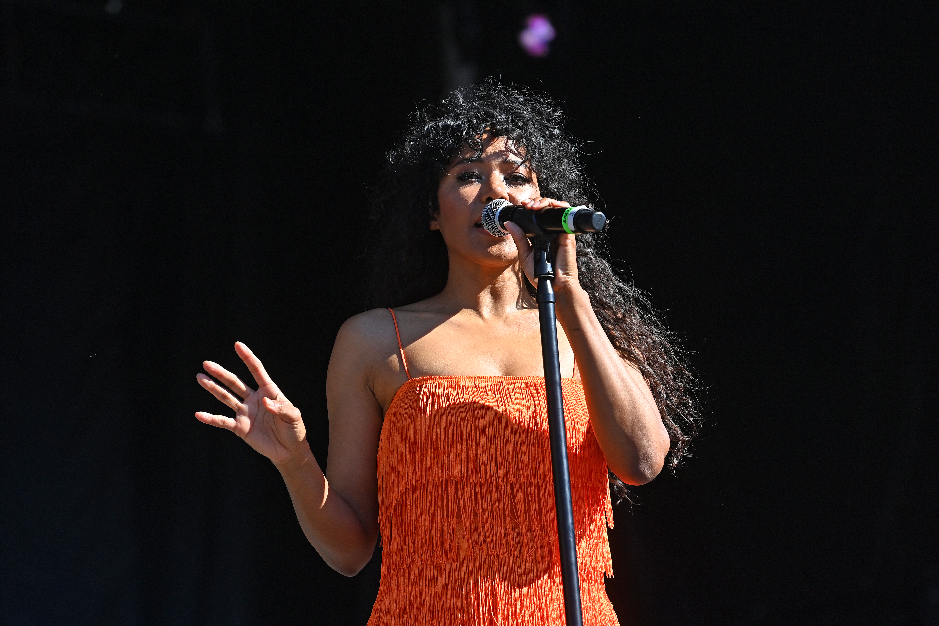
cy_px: 313
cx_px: 470
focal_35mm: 140
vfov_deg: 9.8
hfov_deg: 14.7
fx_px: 3651
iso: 200
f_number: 4.5
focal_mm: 140
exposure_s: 1/1250
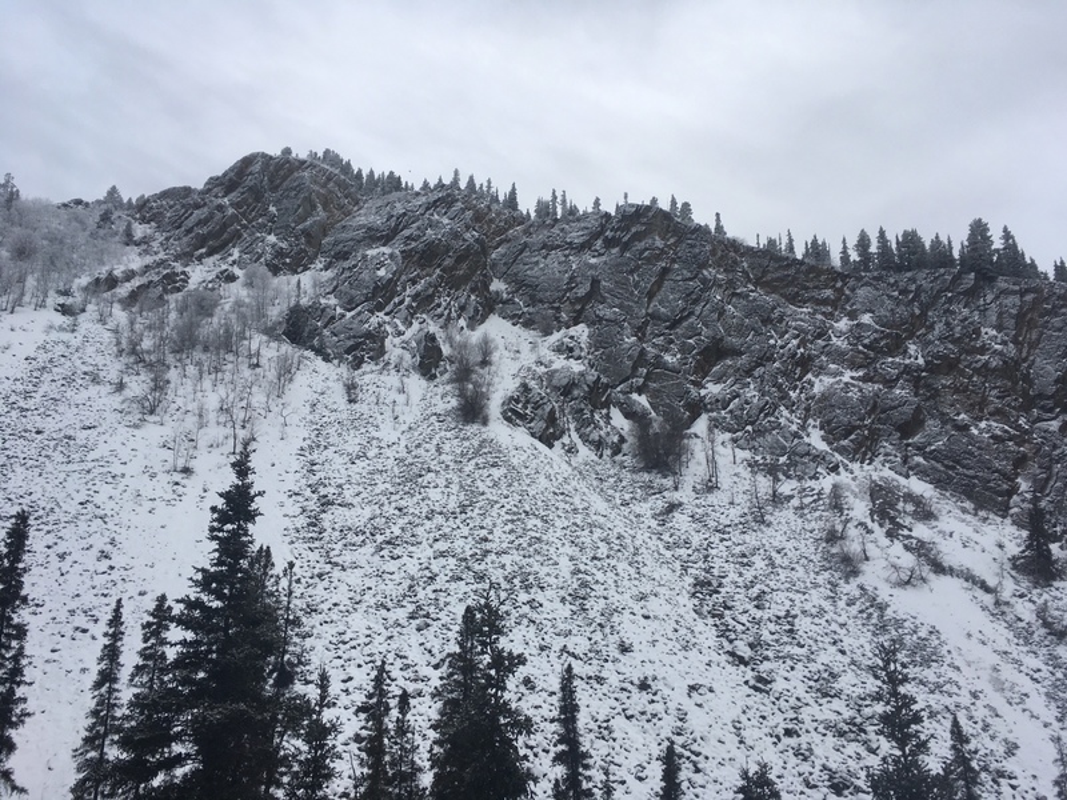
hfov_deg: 61.7
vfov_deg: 48.2
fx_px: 894
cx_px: 534
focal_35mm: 29
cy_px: 400
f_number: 2.2
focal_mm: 4.15
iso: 25
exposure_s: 1/201
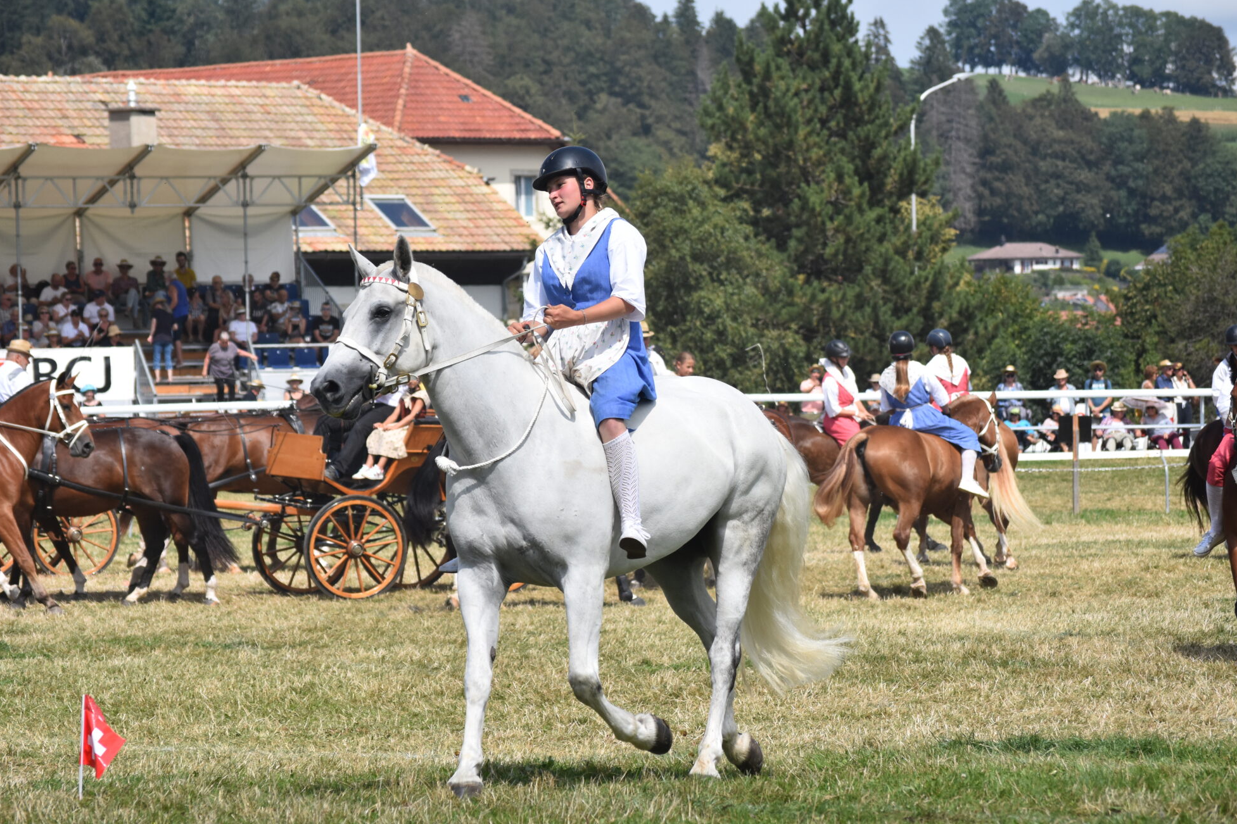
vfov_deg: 7.9
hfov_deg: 11.9
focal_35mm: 173
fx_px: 5944
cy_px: 415
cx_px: 614
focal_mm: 110
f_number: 7.1
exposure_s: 1/1600
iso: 400
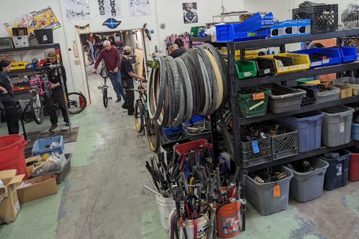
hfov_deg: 63.6
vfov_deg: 44.6
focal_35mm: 29
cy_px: 89
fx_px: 289
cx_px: 196
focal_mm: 6.81
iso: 244
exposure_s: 1/120
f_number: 1.85
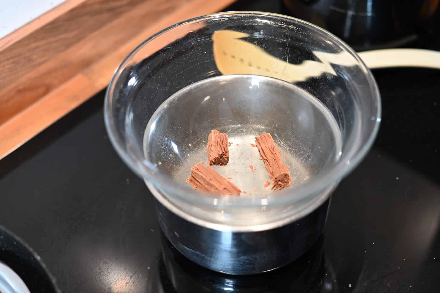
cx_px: 220
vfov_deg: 27.0
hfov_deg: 39.6
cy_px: 146
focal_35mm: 50
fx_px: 611
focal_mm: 50
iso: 2000
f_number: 2.8
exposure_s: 1/125
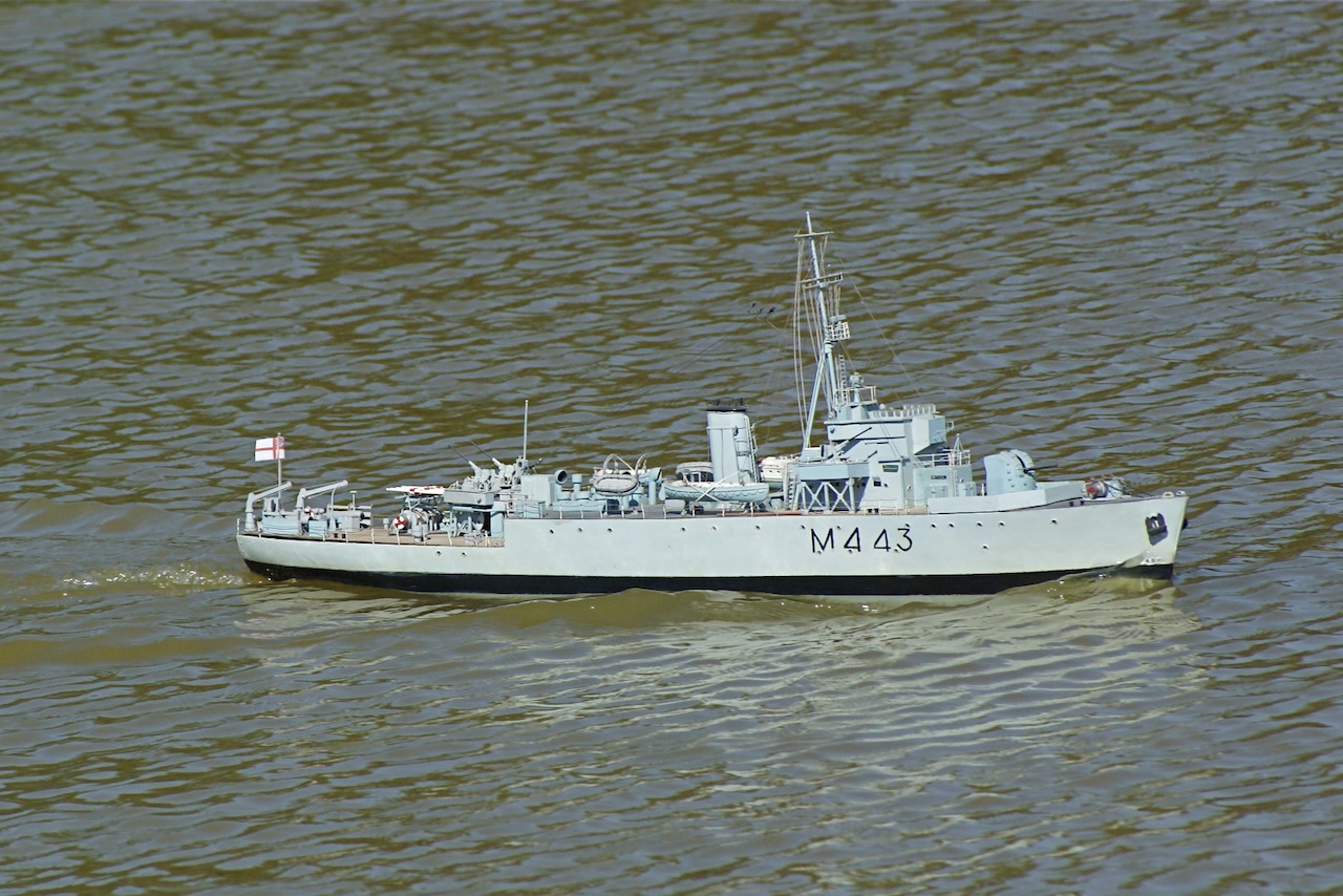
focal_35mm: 345
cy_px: 448
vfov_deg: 4.0
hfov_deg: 6.0
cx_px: 672
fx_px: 12873
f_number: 13
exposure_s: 1/500
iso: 400
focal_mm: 230
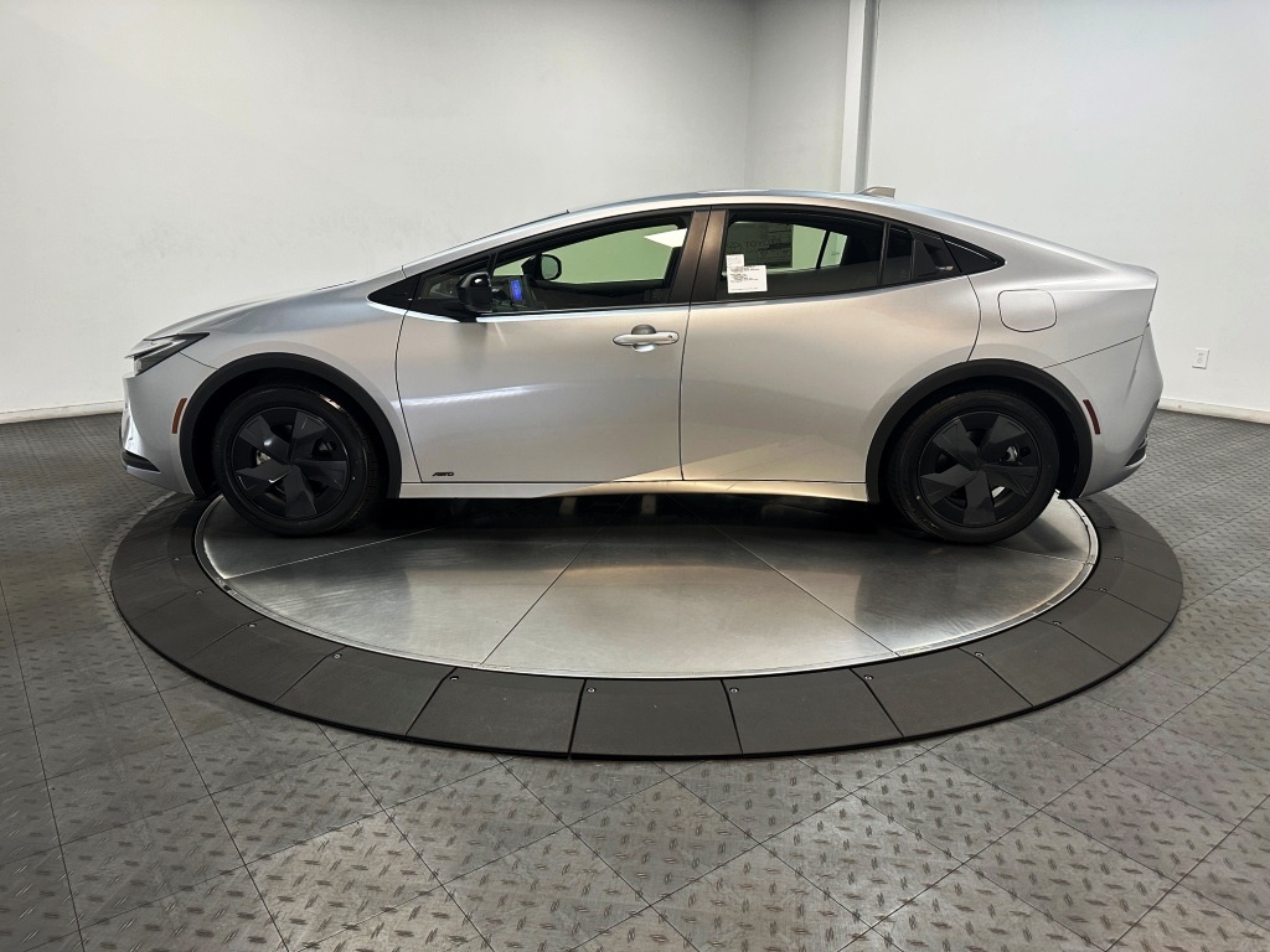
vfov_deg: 56.8
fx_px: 881
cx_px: 635
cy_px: 476
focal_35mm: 24
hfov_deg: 71.6
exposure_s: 1/60
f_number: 1.78
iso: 200
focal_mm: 6.86
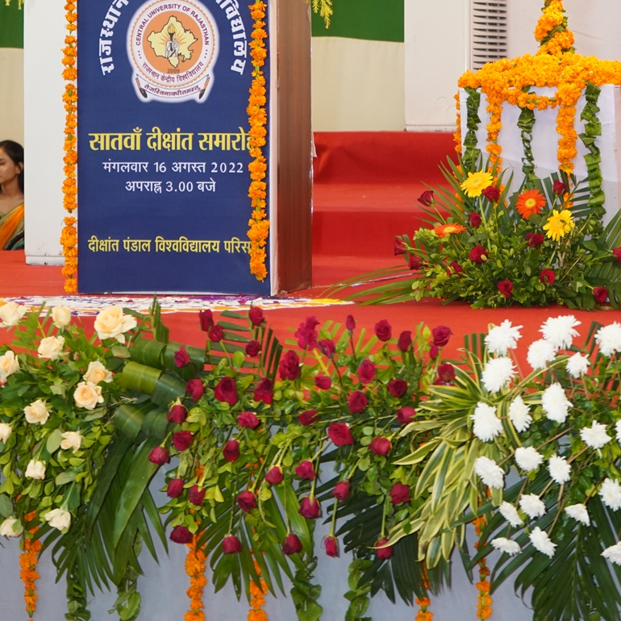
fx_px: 2821
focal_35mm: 139
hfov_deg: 12.6
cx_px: 322
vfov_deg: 12.3
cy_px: -85
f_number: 5.6
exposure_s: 1/125
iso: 2000
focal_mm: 70
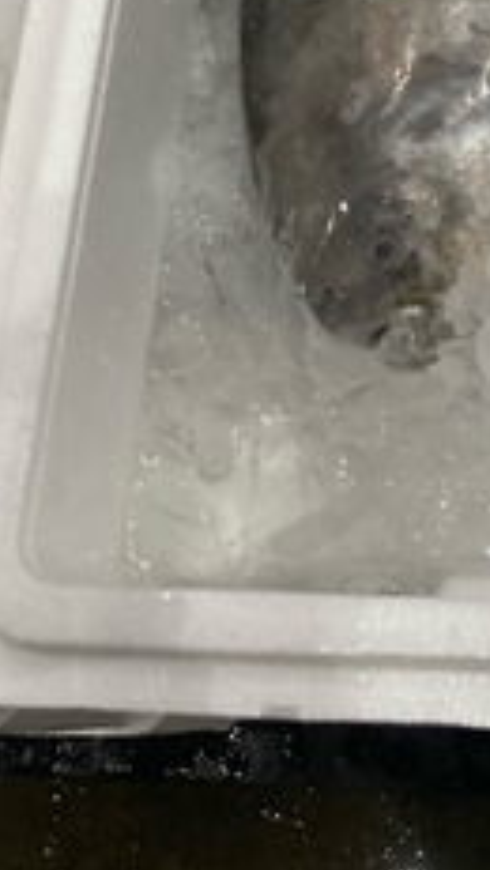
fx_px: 1524
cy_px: 41
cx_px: 514
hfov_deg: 17.7
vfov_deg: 30.1
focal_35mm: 66
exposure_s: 1/121
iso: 80
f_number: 1.8
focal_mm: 3.99
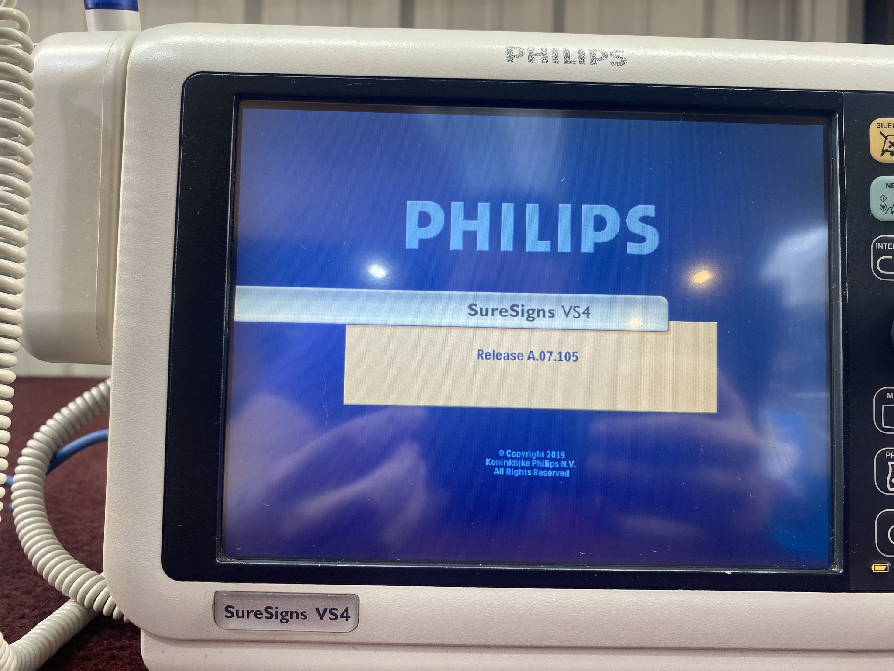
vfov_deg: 53.1
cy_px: 336
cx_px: 447
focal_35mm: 26
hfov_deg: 67.3
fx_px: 671
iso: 80
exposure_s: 1/120
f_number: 1.8
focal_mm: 4.25
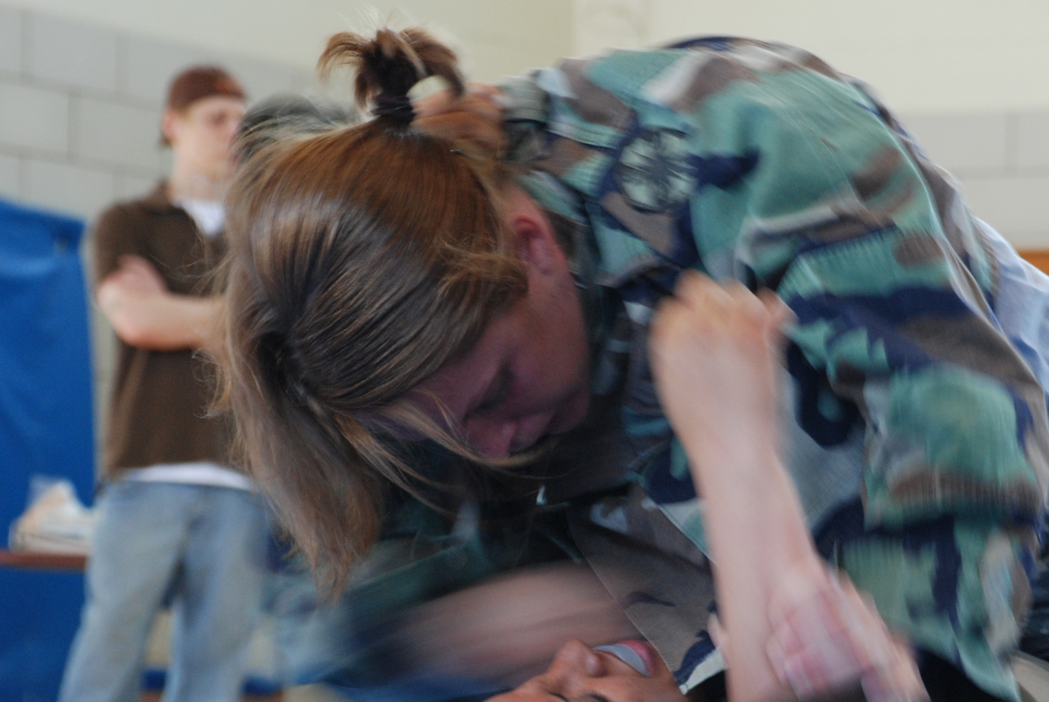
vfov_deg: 6.3
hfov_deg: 9.4
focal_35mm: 217
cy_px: 551
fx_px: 6329
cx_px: 912
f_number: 5.6
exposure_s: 1/30
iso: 400
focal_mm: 75
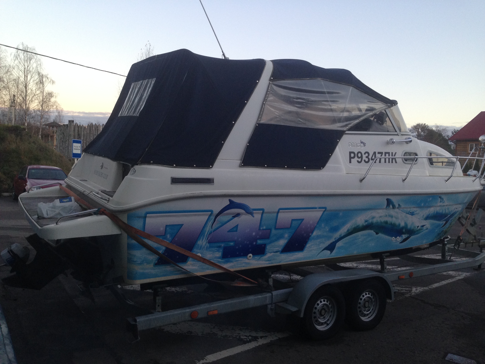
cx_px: 242
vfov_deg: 42.9
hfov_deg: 55.4
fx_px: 462
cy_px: 182
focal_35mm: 33
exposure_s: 1/120
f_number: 2.4
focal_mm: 4.12
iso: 100
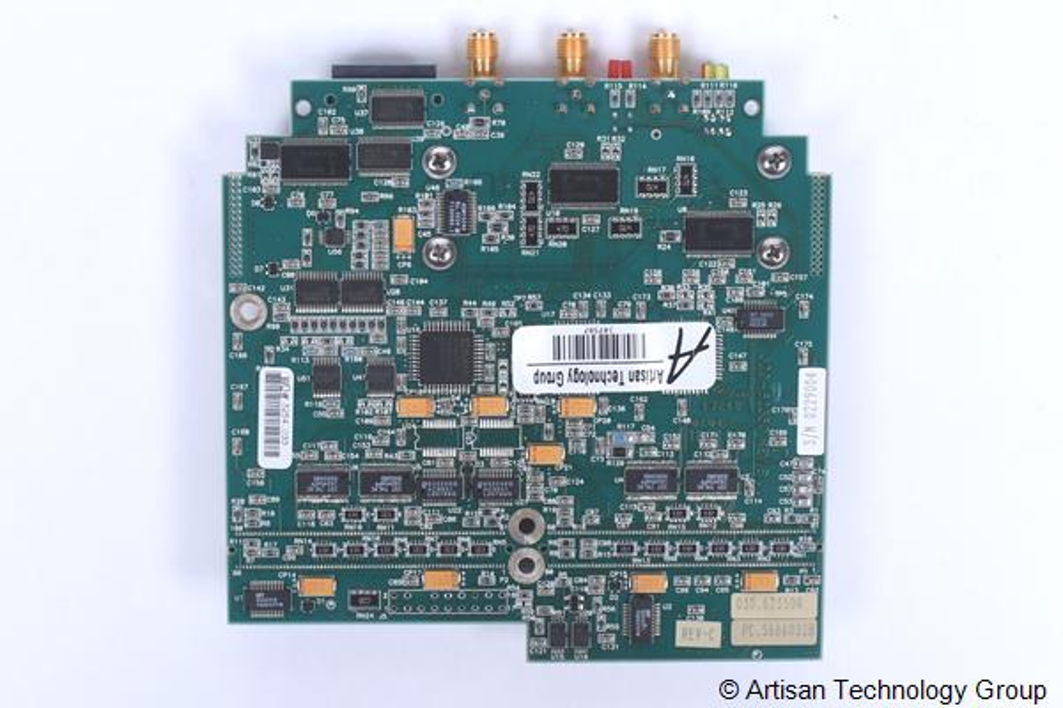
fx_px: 915
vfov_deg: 42.3
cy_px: 354
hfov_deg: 60.3
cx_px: 532
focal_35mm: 31
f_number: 16
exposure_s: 1/200
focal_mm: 21
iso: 200
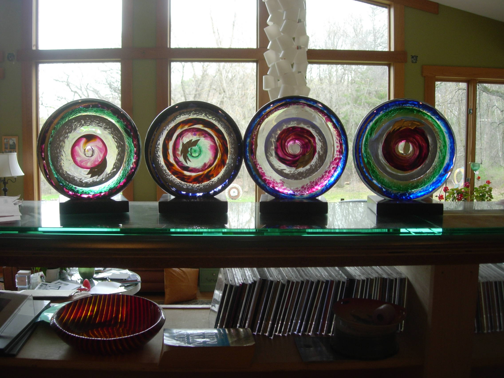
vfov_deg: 37.7
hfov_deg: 49.0
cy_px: 189
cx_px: 252
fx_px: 553
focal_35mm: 38
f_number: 2.8
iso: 79
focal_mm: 7.8
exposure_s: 1/65.8
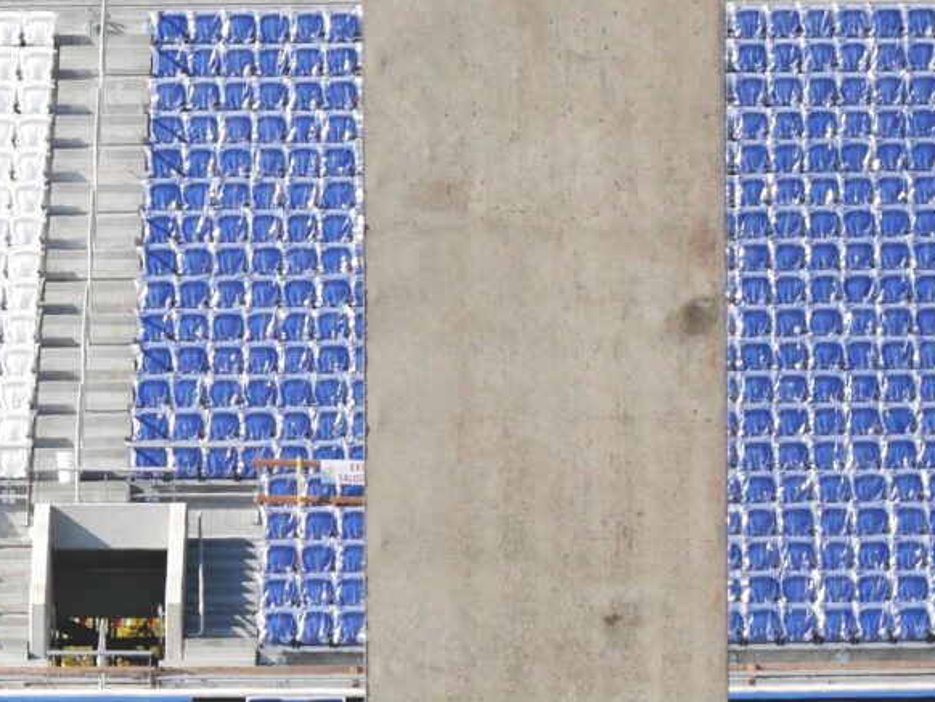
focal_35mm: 669
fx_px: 18078
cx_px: -172
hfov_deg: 3.0
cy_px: 733
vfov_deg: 2.2
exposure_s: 1/1300
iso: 200
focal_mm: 76
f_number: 5.1
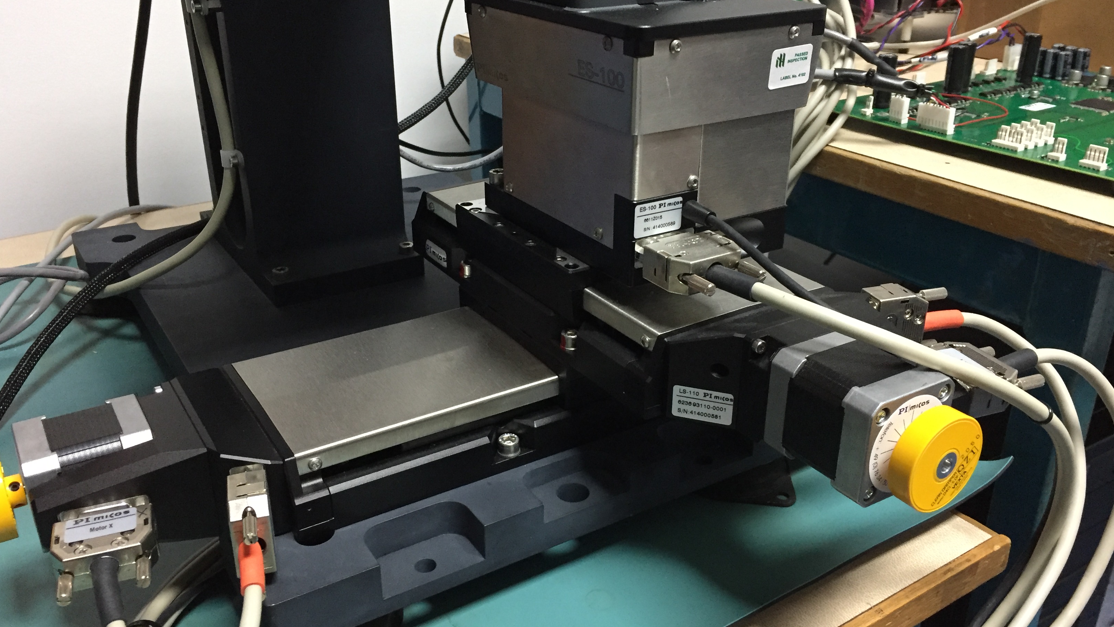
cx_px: 552
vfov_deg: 36.7
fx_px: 945
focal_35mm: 32
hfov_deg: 61.0
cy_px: 314
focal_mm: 4.15
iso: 250
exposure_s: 1/33
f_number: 2.2
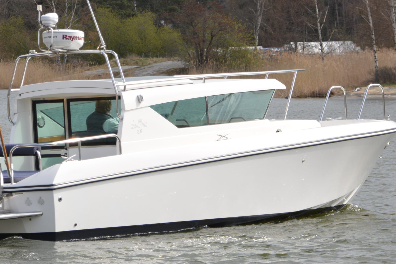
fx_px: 3102
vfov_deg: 4.9
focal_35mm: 282
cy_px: 87
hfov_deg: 7.3
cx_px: 175
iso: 200
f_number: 6.3
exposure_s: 1/640
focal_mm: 110
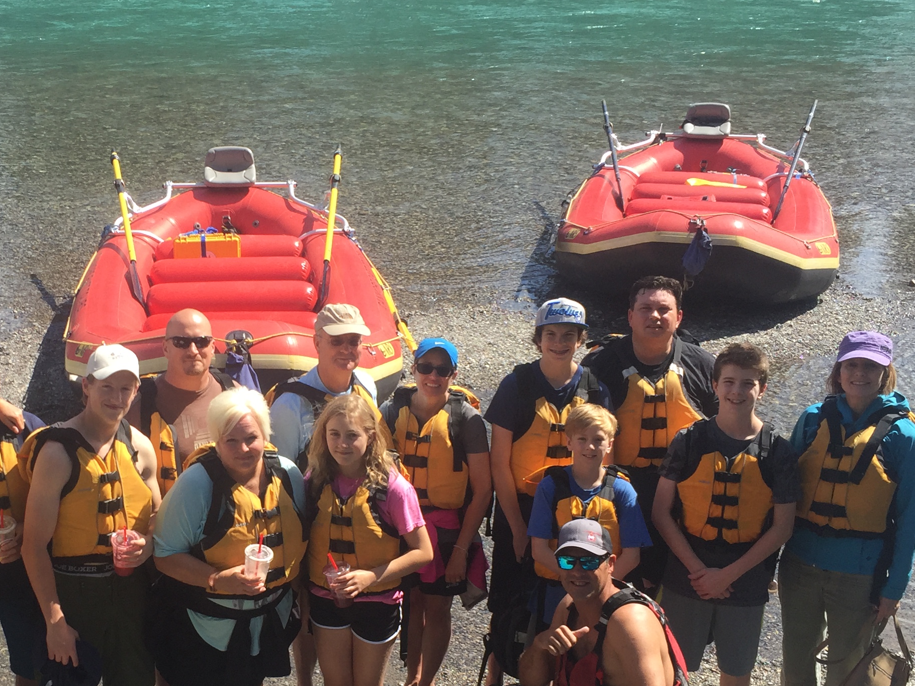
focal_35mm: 52
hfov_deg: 36.0
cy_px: 479
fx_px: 1375
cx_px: 232
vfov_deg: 27.8
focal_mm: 4.15
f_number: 2.2
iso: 32
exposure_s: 1/1014
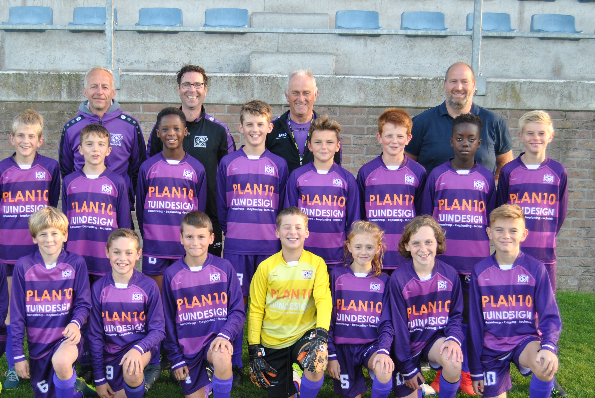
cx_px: 238
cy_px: 252
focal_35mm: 61
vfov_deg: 22.4
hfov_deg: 32.9
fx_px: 1004
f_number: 4.5
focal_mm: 31
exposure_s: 1/80
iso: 200
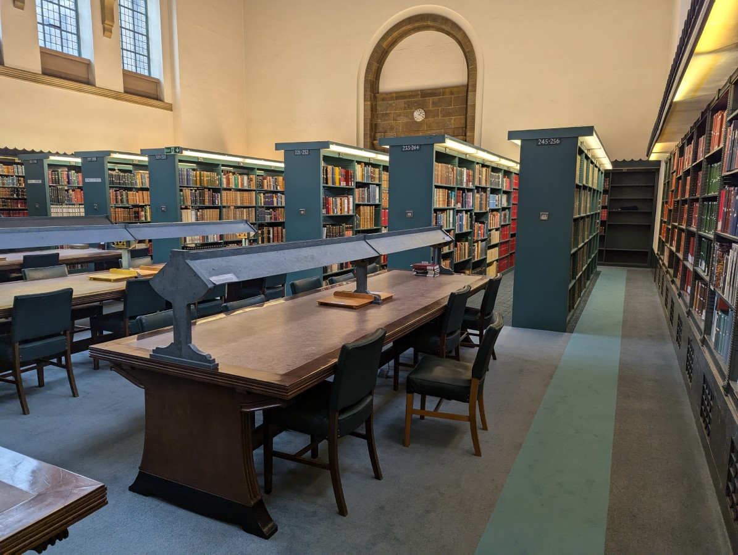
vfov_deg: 56.9
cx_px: 369
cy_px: 278
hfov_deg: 71.5
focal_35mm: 24
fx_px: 512
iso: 101
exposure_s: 1/100
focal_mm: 6.81
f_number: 1.85
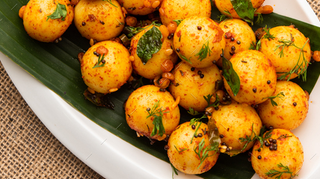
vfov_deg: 9.2
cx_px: 167
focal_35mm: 130
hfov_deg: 16.5
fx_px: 1102
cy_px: -44
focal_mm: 60
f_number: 7.1
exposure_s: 1/125
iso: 100
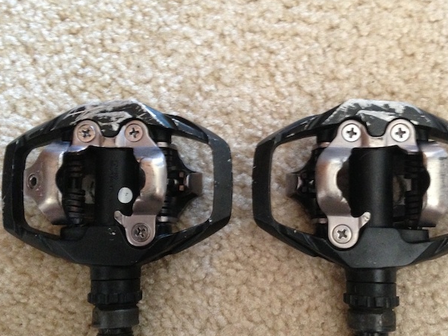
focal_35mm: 44
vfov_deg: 32.8
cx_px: 253
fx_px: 569
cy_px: 185
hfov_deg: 42.9
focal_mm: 4.13
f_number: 2.4
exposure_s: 1/20
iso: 400
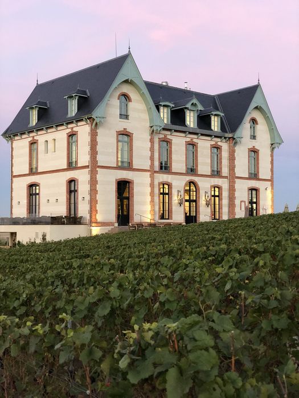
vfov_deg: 36.8
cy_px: 199
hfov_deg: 28.0
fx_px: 599
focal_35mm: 52
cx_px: 150
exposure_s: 1/25
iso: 160
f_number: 2.4
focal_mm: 6
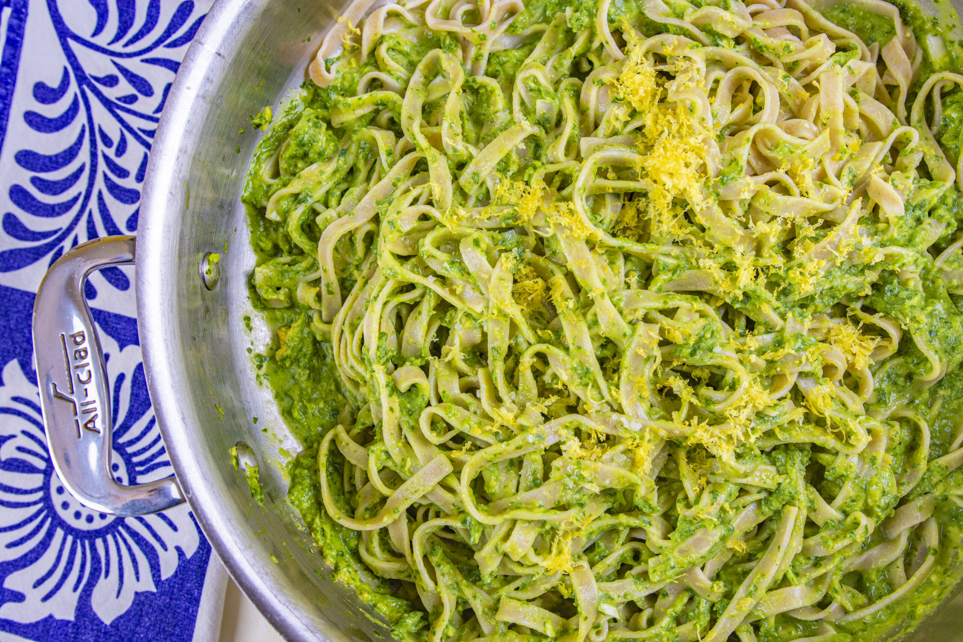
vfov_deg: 40.0
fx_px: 883
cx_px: 482
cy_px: 321
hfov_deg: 57.2
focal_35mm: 33
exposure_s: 1/200
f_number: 4
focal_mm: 22
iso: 250
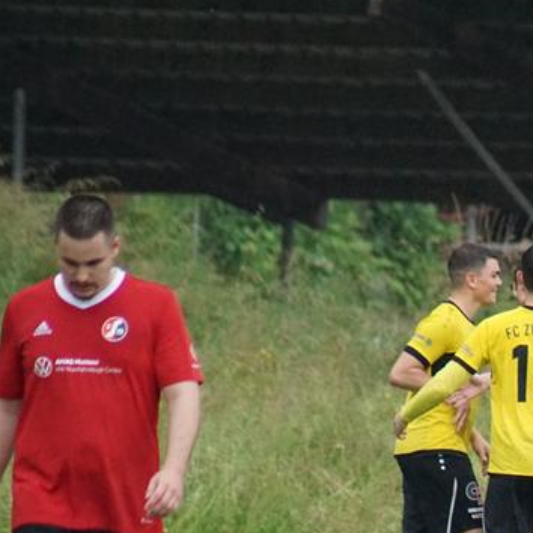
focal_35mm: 1230
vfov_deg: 1.4
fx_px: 21427
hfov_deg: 1.4
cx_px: 760
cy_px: 419
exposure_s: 1/2000
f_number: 5.6
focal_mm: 300
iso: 3200
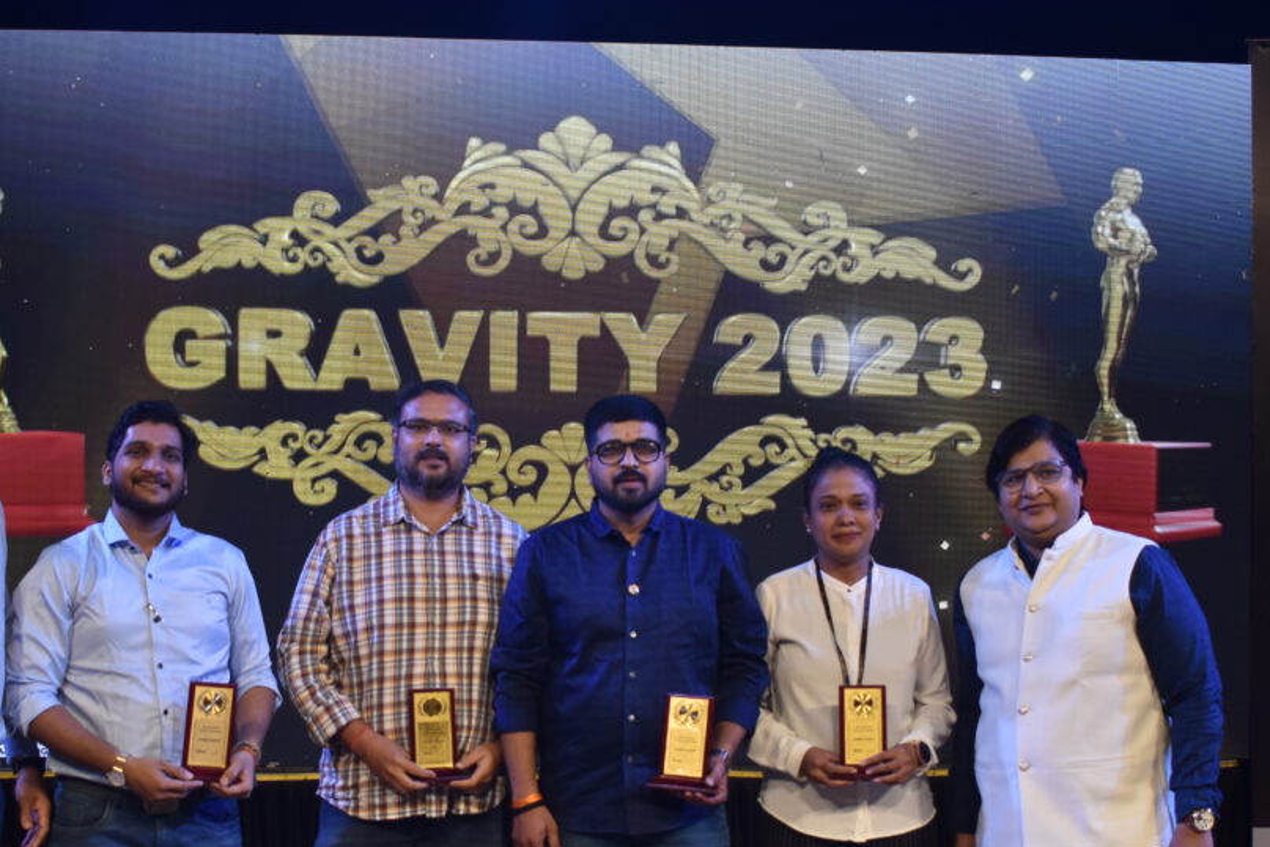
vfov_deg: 24.1
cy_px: 614
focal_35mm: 56
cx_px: 567
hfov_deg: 35.8
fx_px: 1966
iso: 800
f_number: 4
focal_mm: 25
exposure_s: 1/200
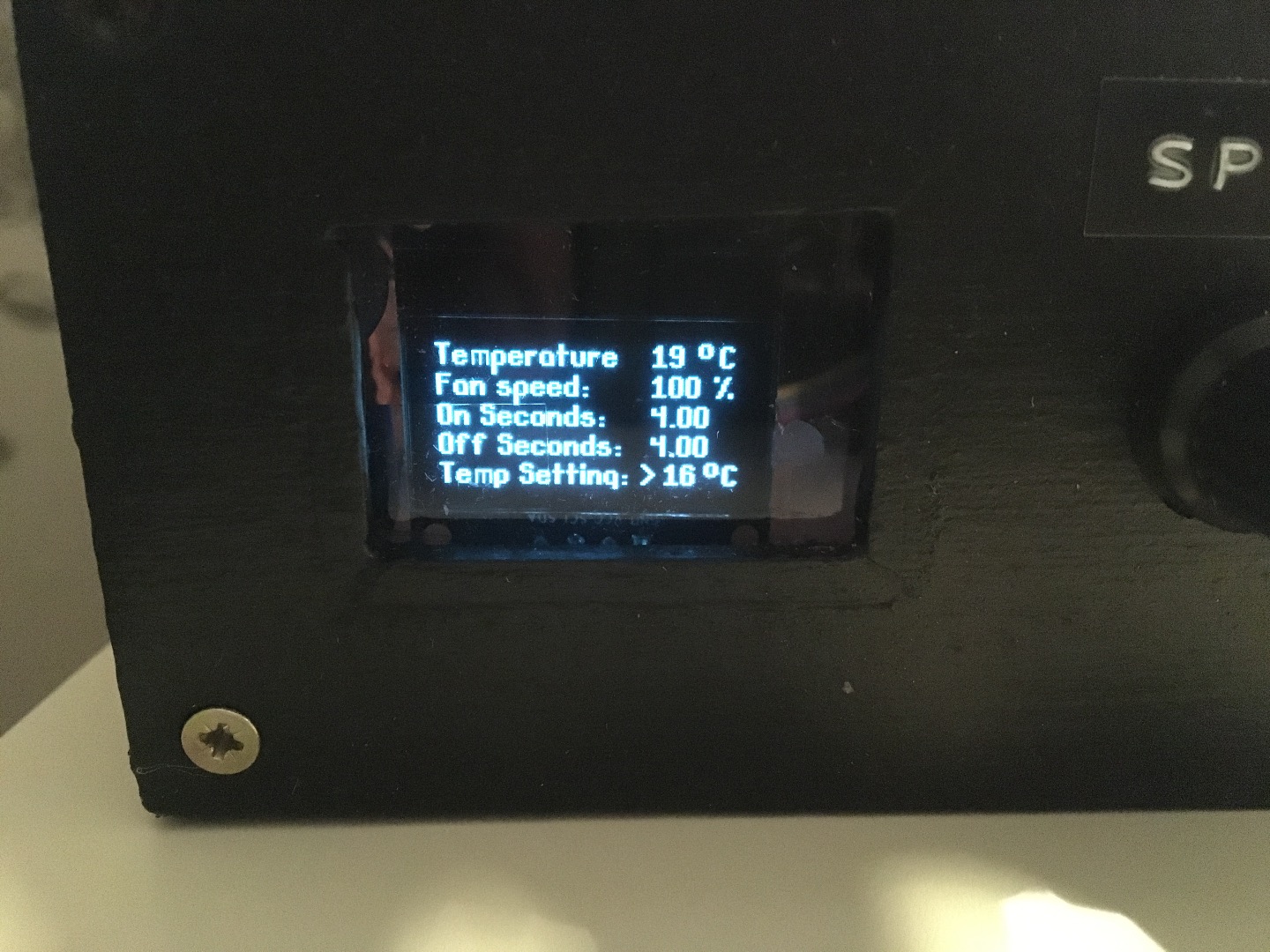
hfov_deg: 61.7
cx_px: 635
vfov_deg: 48.2
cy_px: 476
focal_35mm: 29
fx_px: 1064
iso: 2000
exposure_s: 1/17
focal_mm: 4.15
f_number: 2.2
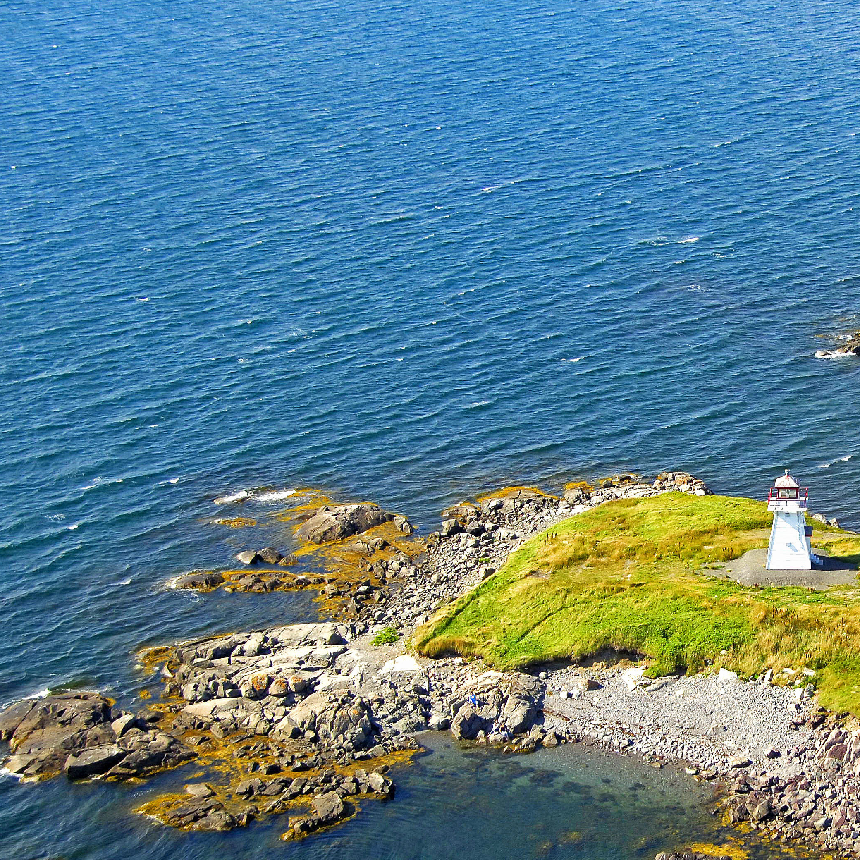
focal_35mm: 84
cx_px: 803
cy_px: 529
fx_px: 2361
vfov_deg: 20.6
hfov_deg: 20.2
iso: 400
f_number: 5.3
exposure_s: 1/1000
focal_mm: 32
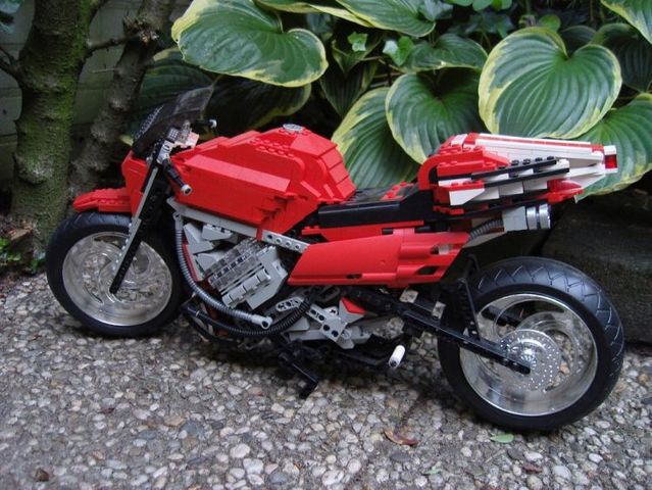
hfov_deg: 53.9
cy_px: 245
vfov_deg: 41.8
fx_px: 641
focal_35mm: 34
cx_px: 326
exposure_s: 1/40
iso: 125
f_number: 2.8
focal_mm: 7.3
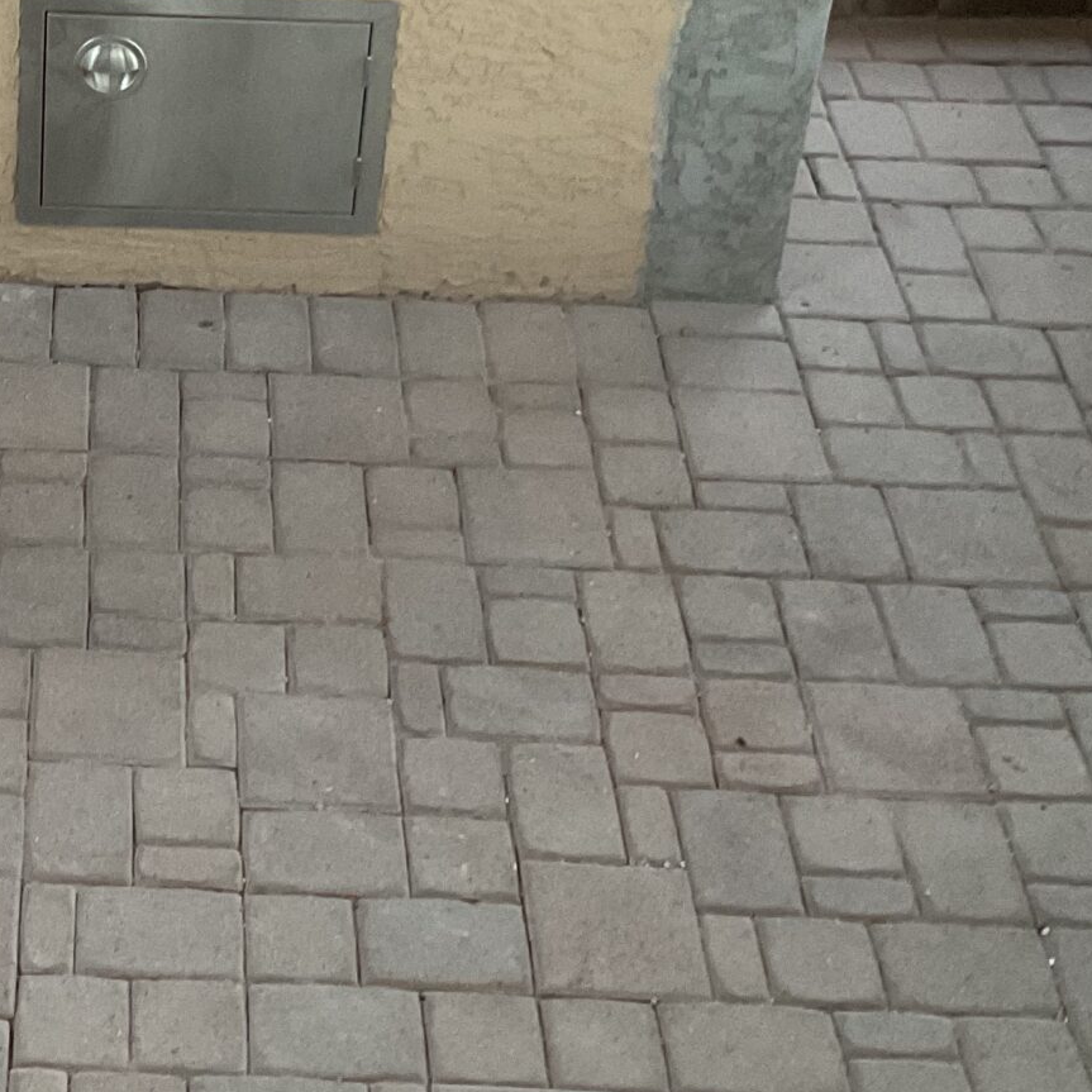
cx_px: 33
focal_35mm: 76
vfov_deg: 22.4
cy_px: 172
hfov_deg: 22.0
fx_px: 2712
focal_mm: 3
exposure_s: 1/60
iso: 200
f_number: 1.8
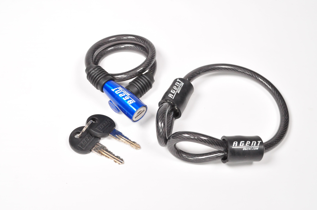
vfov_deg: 25.7
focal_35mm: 52
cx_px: 158
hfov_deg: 37.9
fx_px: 462
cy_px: 105
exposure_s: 1/400
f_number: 10
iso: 3200
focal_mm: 35
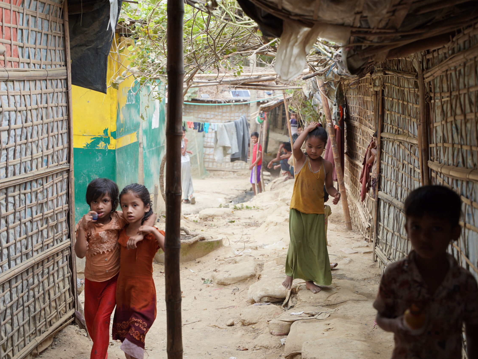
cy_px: 180
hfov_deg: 34.4
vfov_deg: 26.1
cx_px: 238
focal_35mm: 56
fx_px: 773
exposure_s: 1/160
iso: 125
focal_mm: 51
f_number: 4
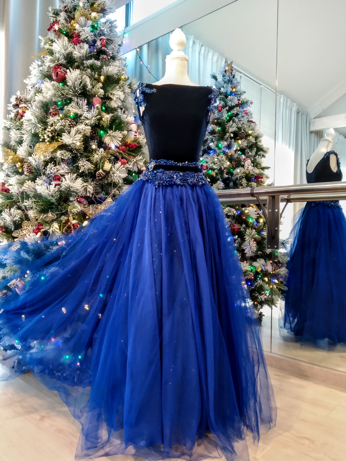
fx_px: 347
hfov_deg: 53.1
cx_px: 173
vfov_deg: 67.3
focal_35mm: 26
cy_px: 230
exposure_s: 1/17
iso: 640
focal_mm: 3.82
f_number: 2.2
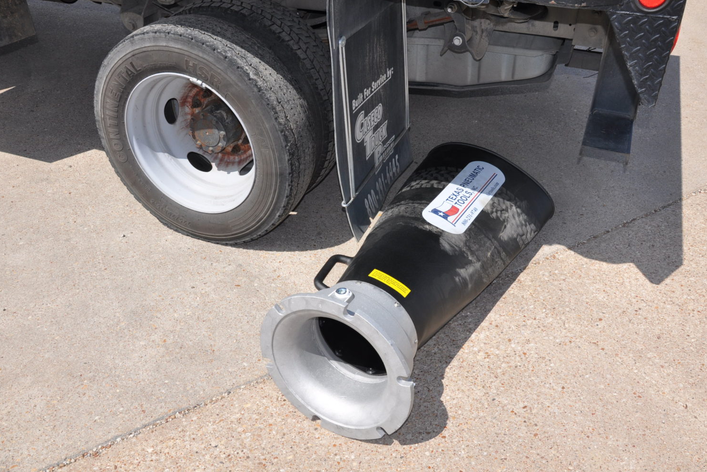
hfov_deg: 57.9
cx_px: 362
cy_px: 240
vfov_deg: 40.5
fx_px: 639
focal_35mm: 33
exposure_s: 1/200
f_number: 11
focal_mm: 21
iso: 200
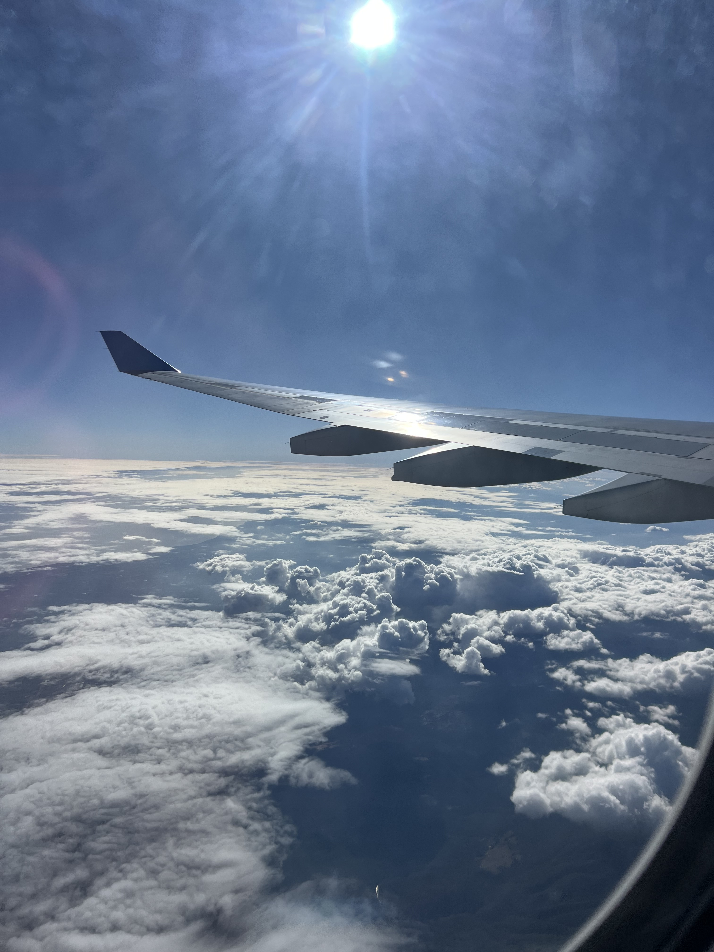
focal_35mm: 26
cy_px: 476
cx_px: 357
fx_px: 715
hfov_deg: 53.1
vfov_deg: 67.3
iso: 50
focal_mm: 5.7
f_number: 1.5
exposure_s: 1/16393
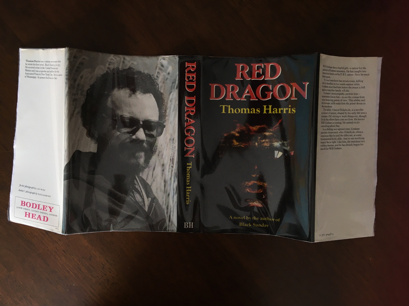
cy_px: 153
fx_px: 343
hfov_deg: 61.7
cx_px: 204
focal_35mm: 29
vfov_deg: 48.2
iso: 80
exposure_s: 1/33
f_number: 2.2
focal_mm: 4.15
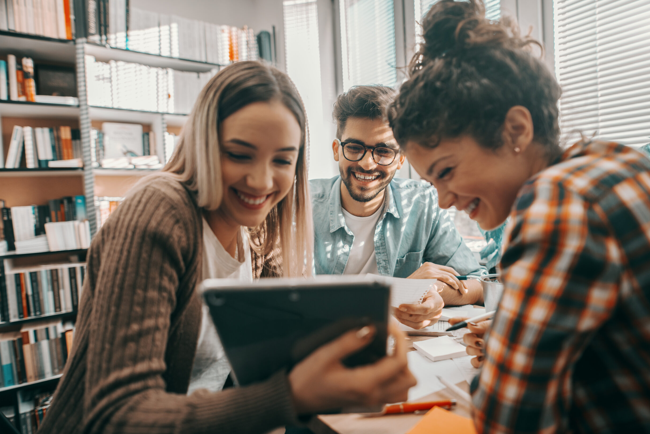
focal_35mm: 21
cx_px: 329
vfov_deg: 59.5
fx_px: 379
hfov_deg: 81.2
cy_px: 221
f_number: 2
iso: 320
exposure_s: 1/400
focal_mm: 20
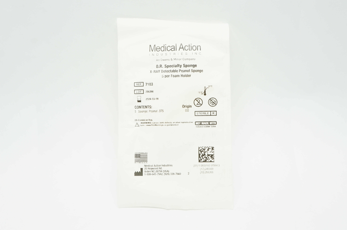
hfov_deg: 45.0
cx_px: 174
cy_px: 115
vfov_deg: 30.8
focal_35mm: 44
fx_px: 419
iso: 400
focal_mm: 29
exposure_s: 1/30
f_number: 8
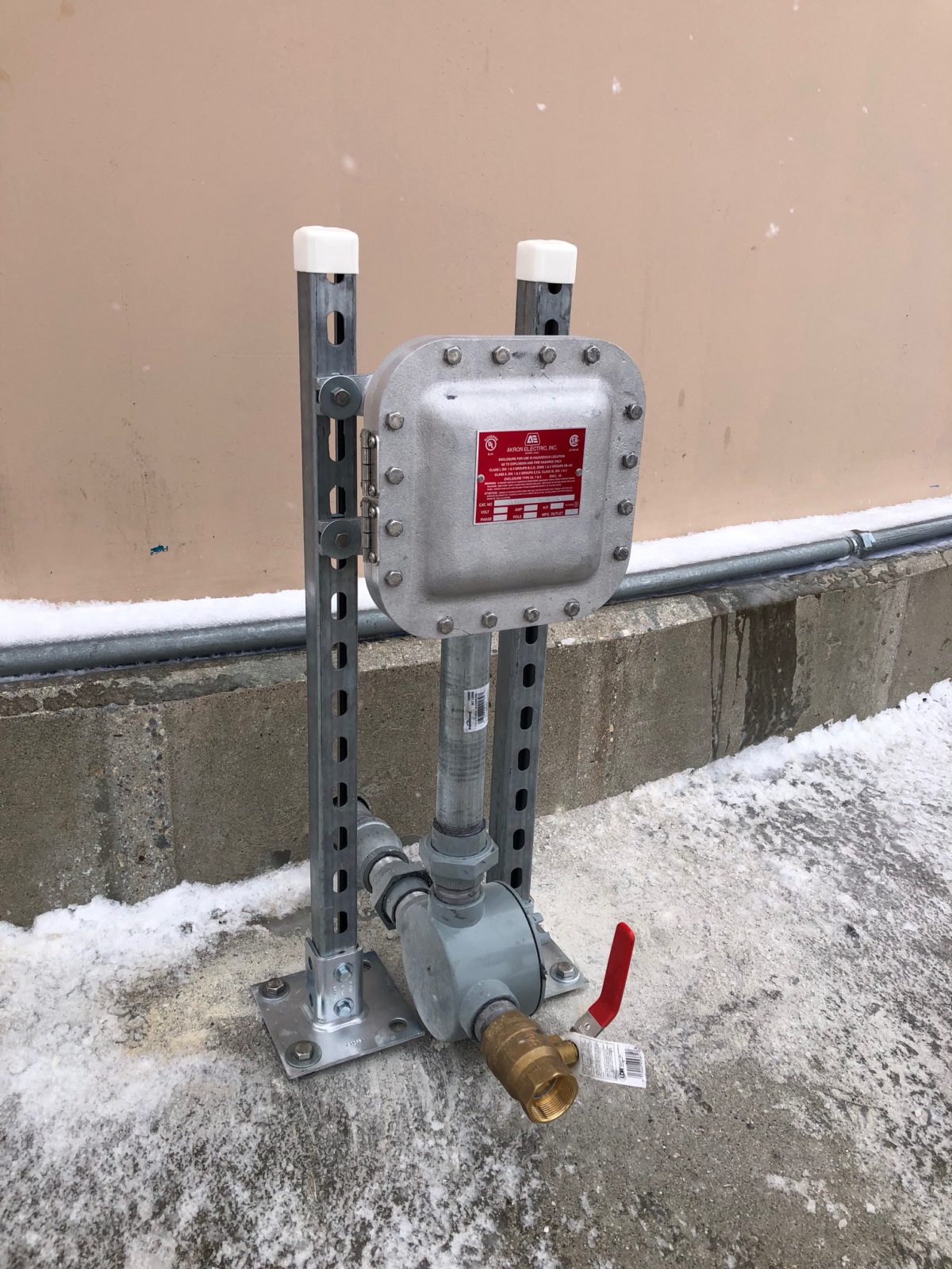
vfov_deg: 63.4
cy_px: 634
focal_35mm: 28
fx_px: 1027
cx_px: 476
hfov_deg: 49.7
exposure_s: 1/972
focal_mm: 3.99
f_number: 1.8
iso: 20
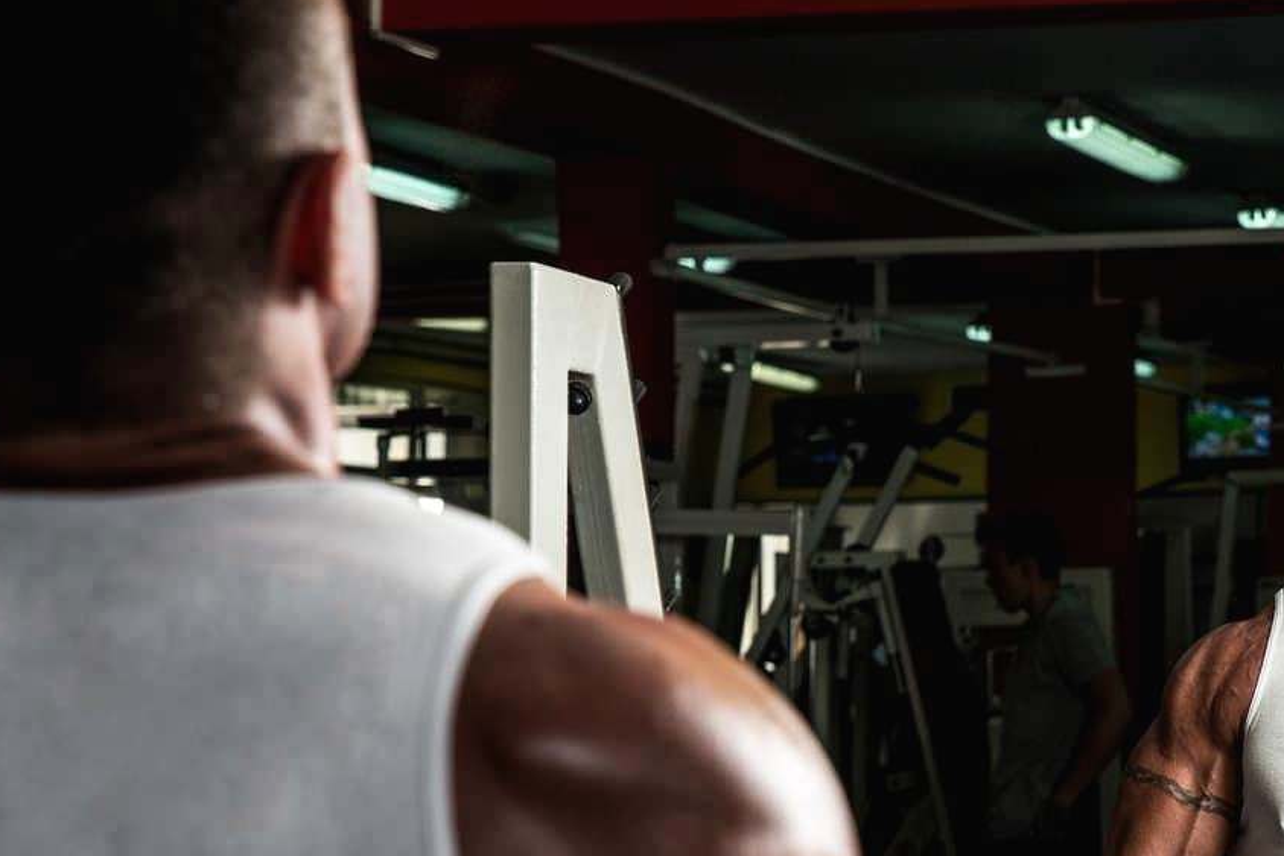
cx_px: 901
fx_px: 4637
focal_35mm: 130
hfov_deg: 15.7
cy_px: 800
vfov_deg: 10.5
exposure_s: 1/200
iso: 100
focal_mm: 65
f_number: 8
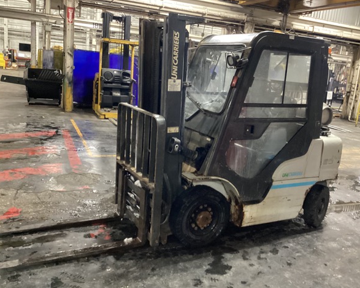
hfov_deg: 54.2
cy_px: 145
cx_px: 190
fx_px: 351
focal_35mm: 33
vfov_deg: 44.5
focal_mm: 3.3
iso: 640
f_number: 2.4
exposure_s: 1/30
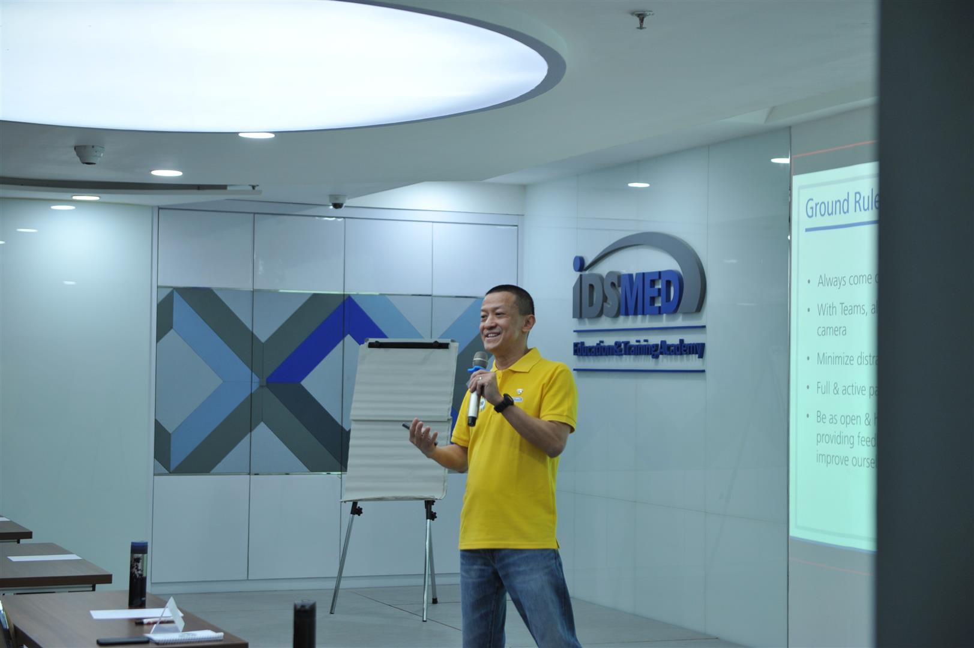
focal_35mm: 70
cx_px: 487
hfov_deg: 28.9
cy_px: 324
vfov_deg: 19.4
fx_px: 1893
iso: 800
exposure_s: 1/160
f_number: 3.2
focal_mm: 70
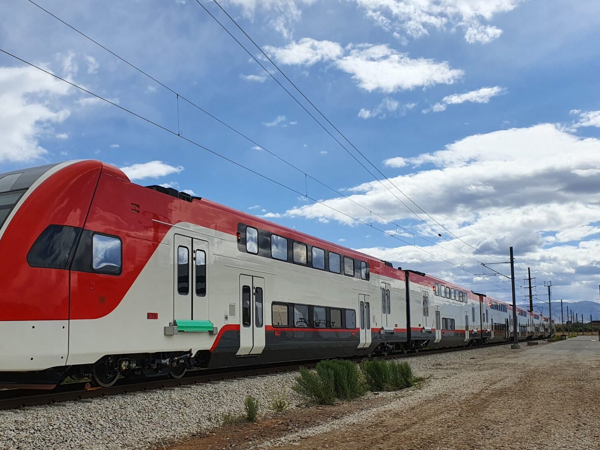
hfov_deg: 50.8
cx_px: 225
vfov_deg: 39.5
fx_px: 624
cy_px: 266
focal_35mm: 36
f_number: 2.4
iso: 50
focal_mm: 4.32
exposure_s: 1/2872
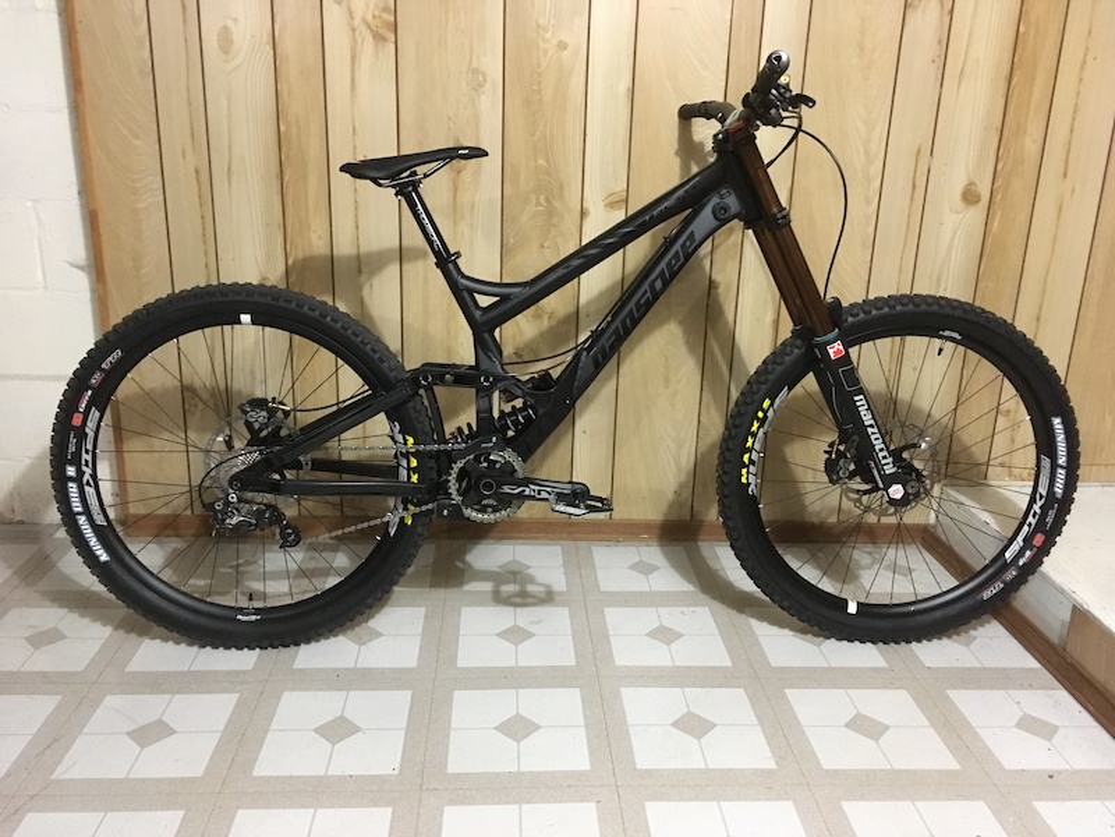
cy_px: 418
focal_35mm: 29
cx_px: 558
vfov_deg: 48.2
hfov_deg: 61.7
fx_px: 934
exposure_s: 1/15
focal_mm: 4.15
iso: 320
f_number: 2.2
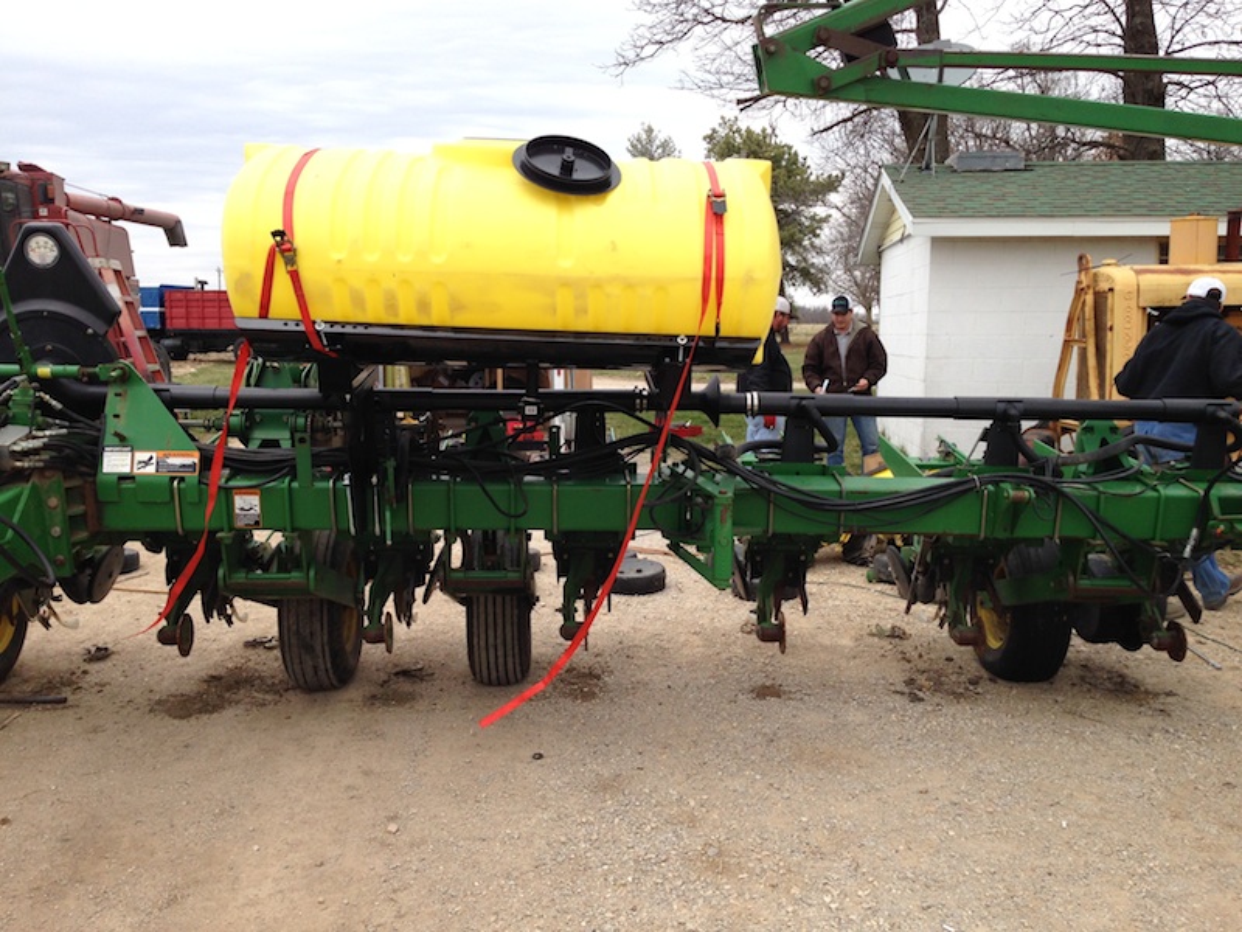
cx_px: 621
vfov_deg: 42.9
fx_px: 1184
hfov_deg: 55.4
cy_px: 466
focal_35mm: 33
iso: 50
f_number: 2.4
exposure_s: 1/713
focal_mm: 4.12
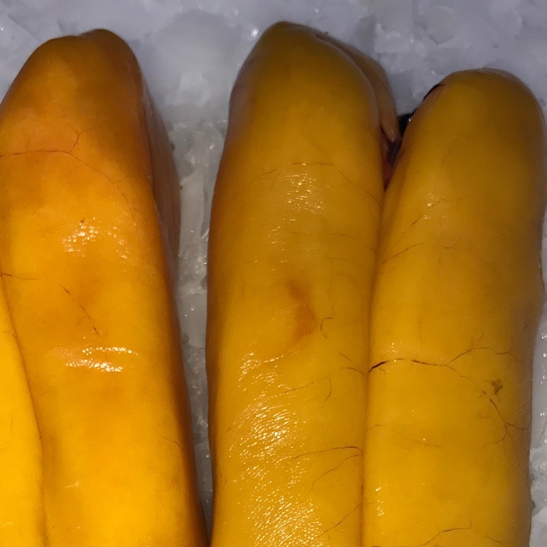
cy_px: 523
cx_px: 179
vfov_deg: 27.3
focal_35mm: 60
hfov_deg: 28.4
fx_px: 1073
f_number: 1.8
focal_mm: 3.99
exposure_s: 1/295
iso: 20
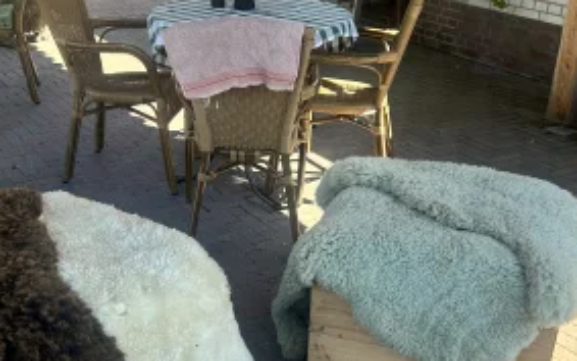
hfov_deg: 38.8
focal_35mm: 52
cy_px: 243
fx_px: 818
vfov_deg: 24.8
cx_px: 260
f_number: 1.5
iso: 50
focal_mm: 5.7
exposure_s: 1/753
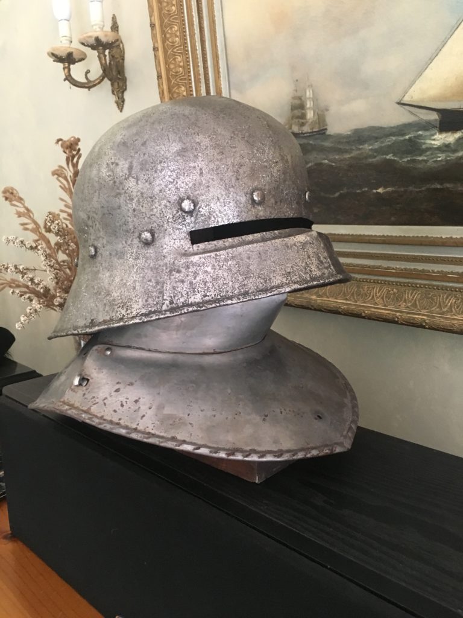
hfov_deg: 48.2
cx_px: 232
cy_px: 309
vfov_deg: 61.7
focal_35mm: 29
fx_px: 517
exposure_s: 1/25
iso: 200
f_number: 2.2
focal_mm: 4.15
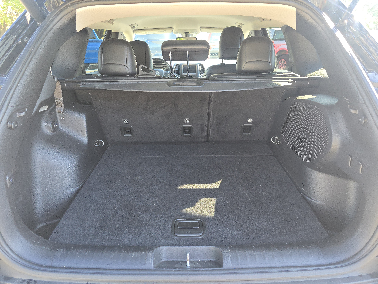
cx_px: 189
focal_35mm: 23
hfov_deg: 73.9
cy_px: 142
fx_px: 251
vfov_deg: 58.9
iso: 160
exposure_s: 1/180
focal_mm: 6.3
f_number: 1.7
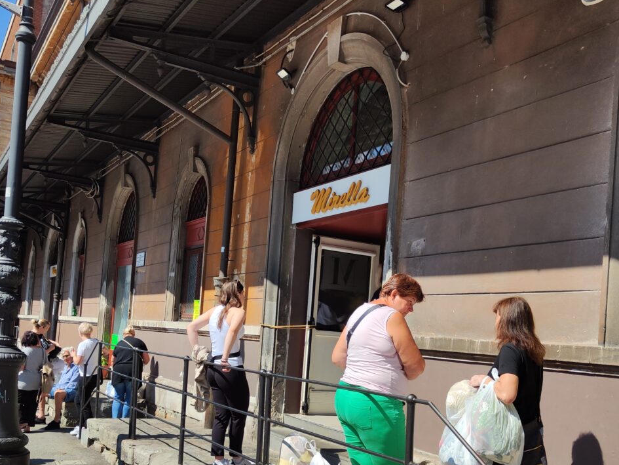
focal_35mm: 39
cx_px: 315
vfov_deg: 36.5
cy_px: 308
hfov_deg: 47.9
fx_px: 697
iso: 50
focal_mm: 5.59
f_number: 1.88
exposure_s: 1/2889
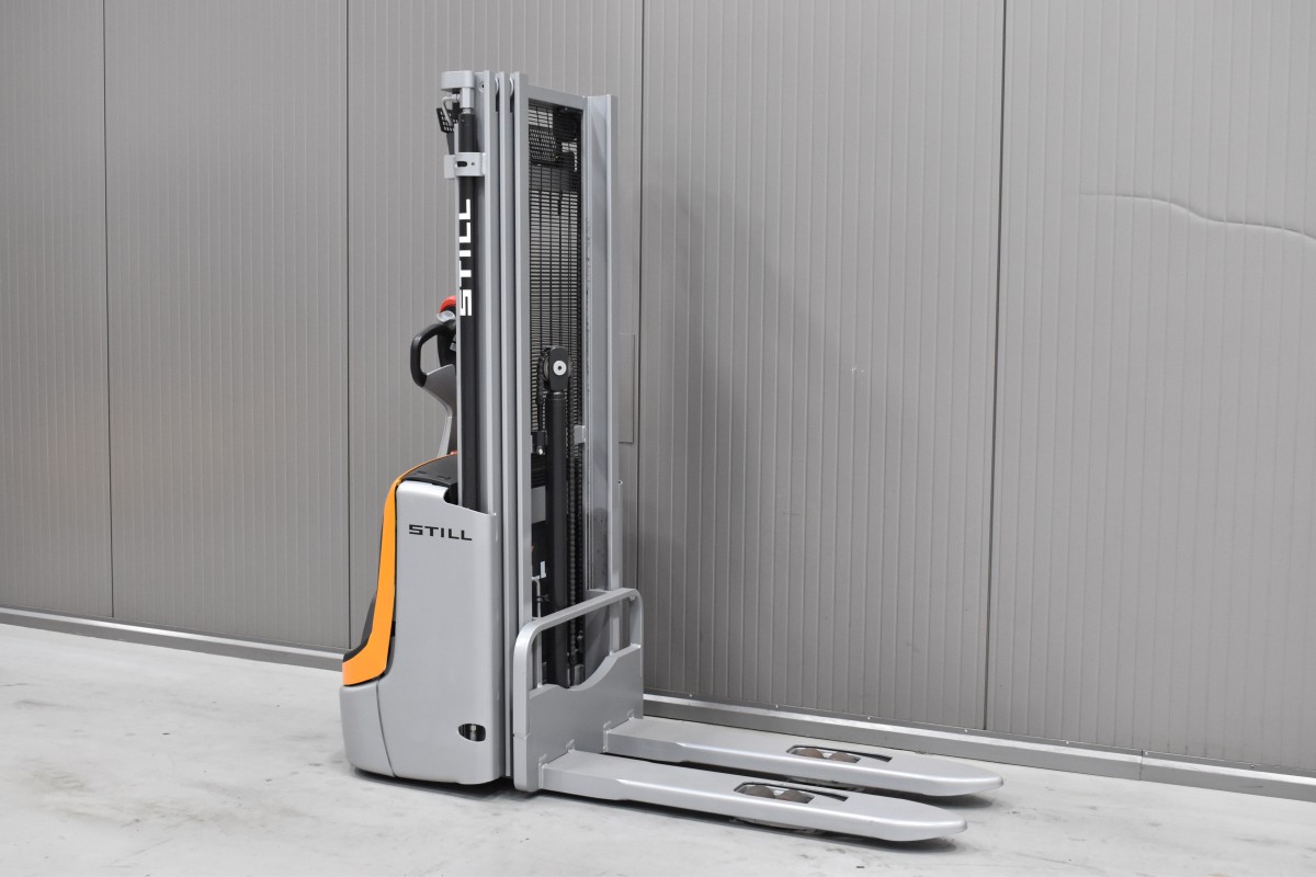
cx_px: 658
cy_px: 438
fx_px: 1535
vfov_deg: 31.9
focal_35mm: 42
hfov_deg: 46.4
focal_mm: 28
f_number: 6.3
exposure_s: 1/30
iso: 1600
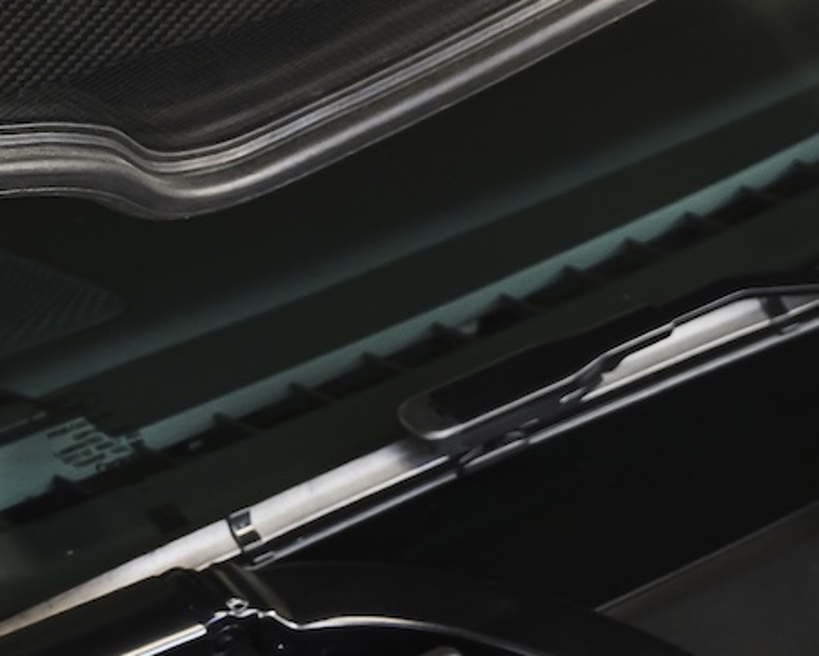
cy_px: 1451
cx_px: 1549
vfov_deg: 6.4
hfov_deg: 7.9
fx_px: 5673
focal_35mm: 234
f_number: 8
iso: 1000
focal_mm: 45
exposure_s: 1/50
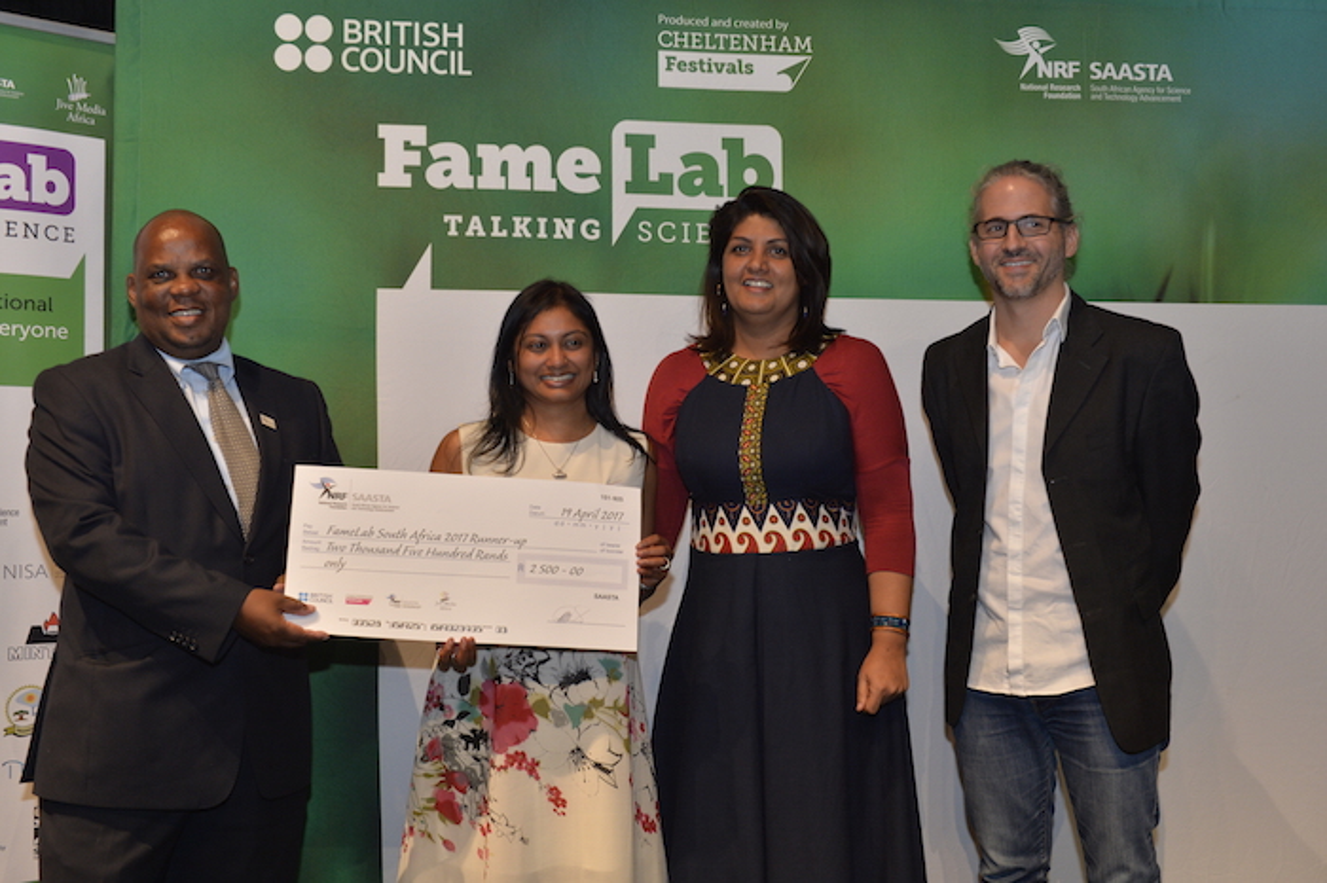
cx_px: 664
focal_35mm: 44
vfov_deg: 30.5
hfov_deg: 44.5
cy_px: 442
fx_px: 1621
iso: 1000
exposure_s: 1/125
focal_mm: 44
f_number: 5.6
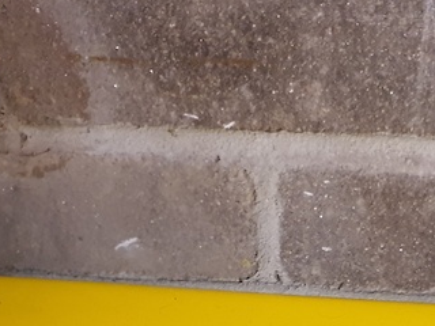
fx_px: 817
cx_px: 333
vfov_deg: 21.0
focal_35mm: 65
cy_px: 397
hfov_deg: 29.3
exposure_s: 1/50
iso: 640
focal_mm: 4.3
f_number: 2.4
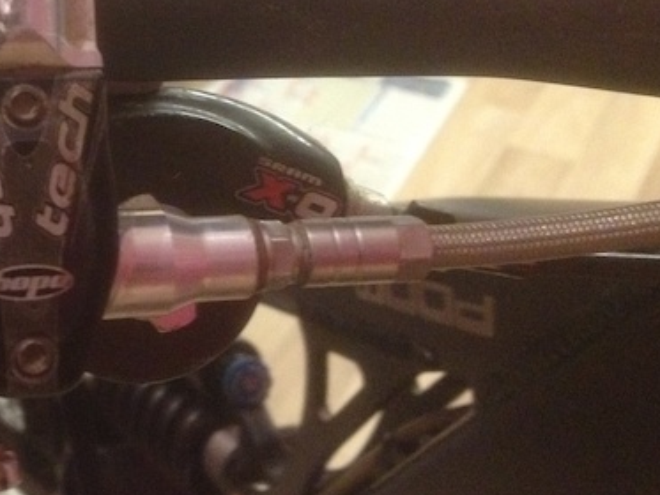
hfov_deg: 25.0
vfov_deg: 19.5
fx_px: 1430
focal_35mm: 75
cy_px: 117
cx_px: 30
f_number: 2.4
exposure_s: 1/20
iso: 400
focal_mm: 4.28
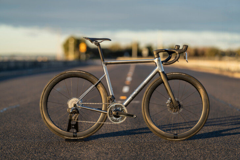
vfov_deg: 10.2
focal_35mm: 135
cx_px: 120
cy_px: 80
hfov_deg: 15.2
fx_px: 900
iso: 100
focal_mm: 135
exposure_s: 1/640
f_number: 2.2
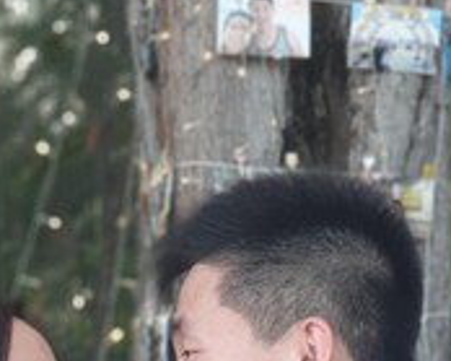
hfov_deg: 10.3
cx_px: 96
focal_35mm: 187
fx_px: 2495
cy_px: 654
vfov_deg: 8.0
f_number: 2.4
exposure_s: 1/33
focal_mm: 6
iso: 50
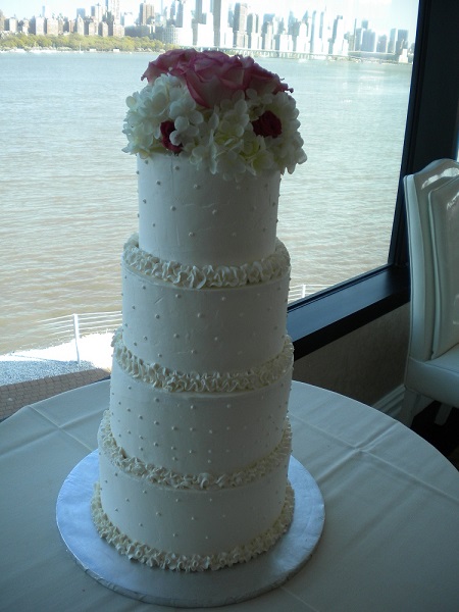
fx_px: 619
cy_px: 306
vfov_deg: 52.6
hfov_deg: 40.7
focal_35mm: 35
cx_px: 230
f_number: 3.1
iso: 80
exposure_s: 1/186
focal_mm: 6.3
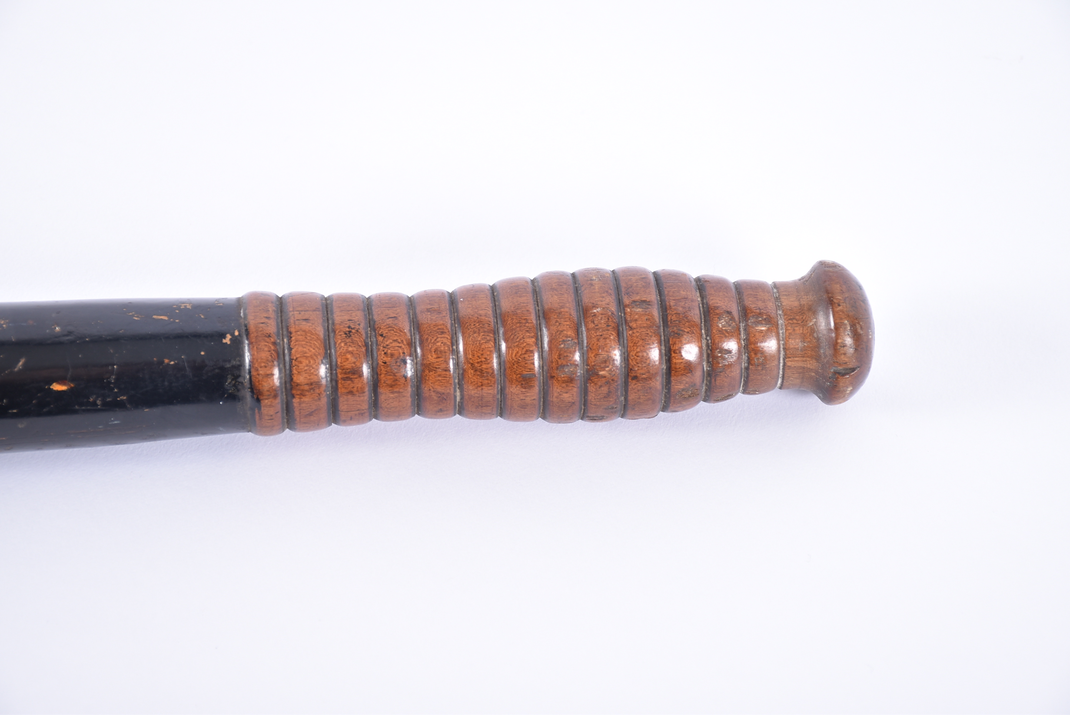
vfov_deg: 13.1
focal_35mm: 105
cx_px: 535
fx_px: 3123
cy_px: 358
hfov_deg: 19.4
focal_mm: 70
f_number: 8
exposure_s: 1/160
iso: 100
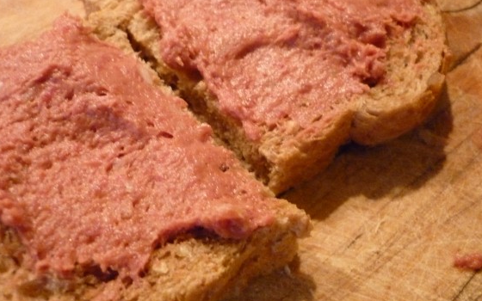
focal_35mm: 40
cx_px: 225
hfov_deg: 49.2
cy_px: 134
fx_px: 525
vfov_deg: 32.0
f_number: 2.8
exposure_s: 1/25
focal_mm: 5.5
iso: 1000
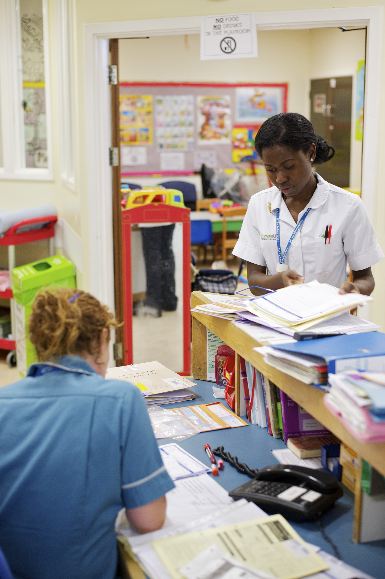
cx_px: 192
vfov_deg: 39.6
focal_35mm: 50
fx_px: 803
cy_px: 290
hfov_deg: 27.0
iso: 1000
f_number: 2.8
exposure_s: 1/60
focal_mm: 50
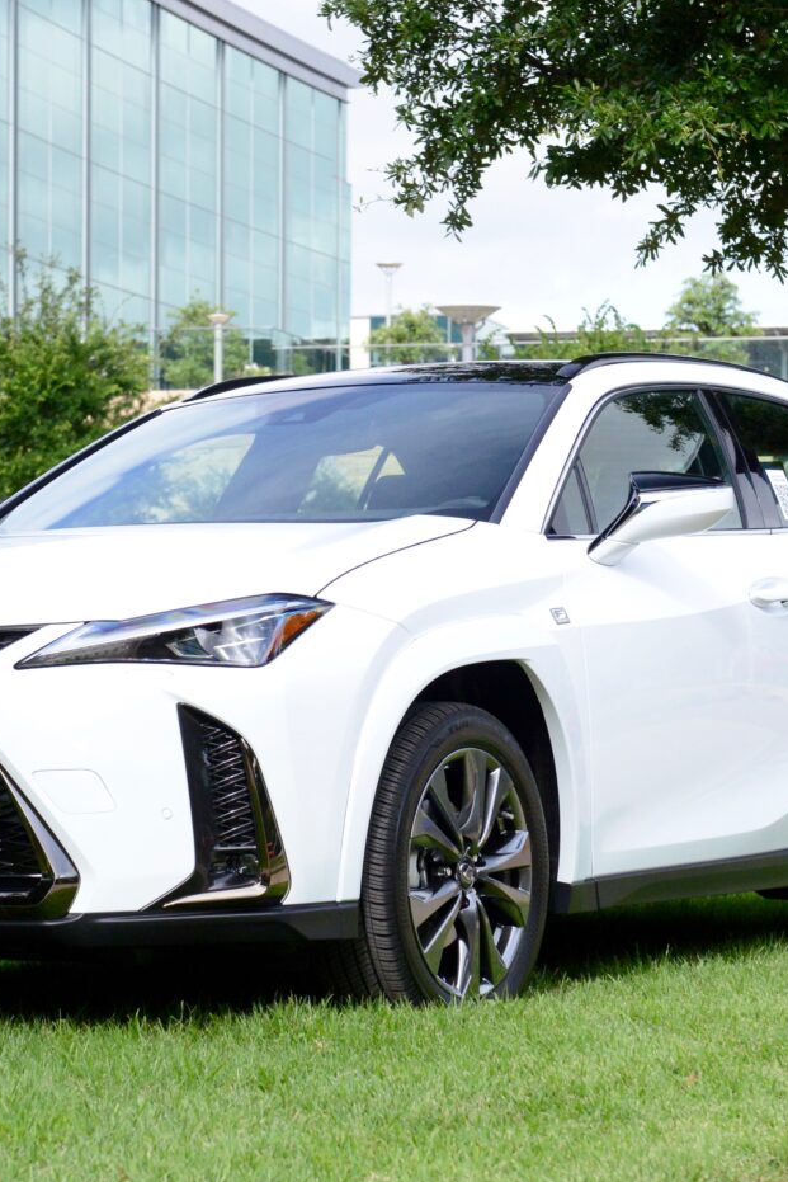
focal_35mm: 121
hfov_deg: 11.3
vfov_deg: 16.9
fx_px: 3971
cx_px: 255
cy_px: 623
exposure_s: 1/1250
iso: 2000
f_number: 5.6
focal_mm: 55
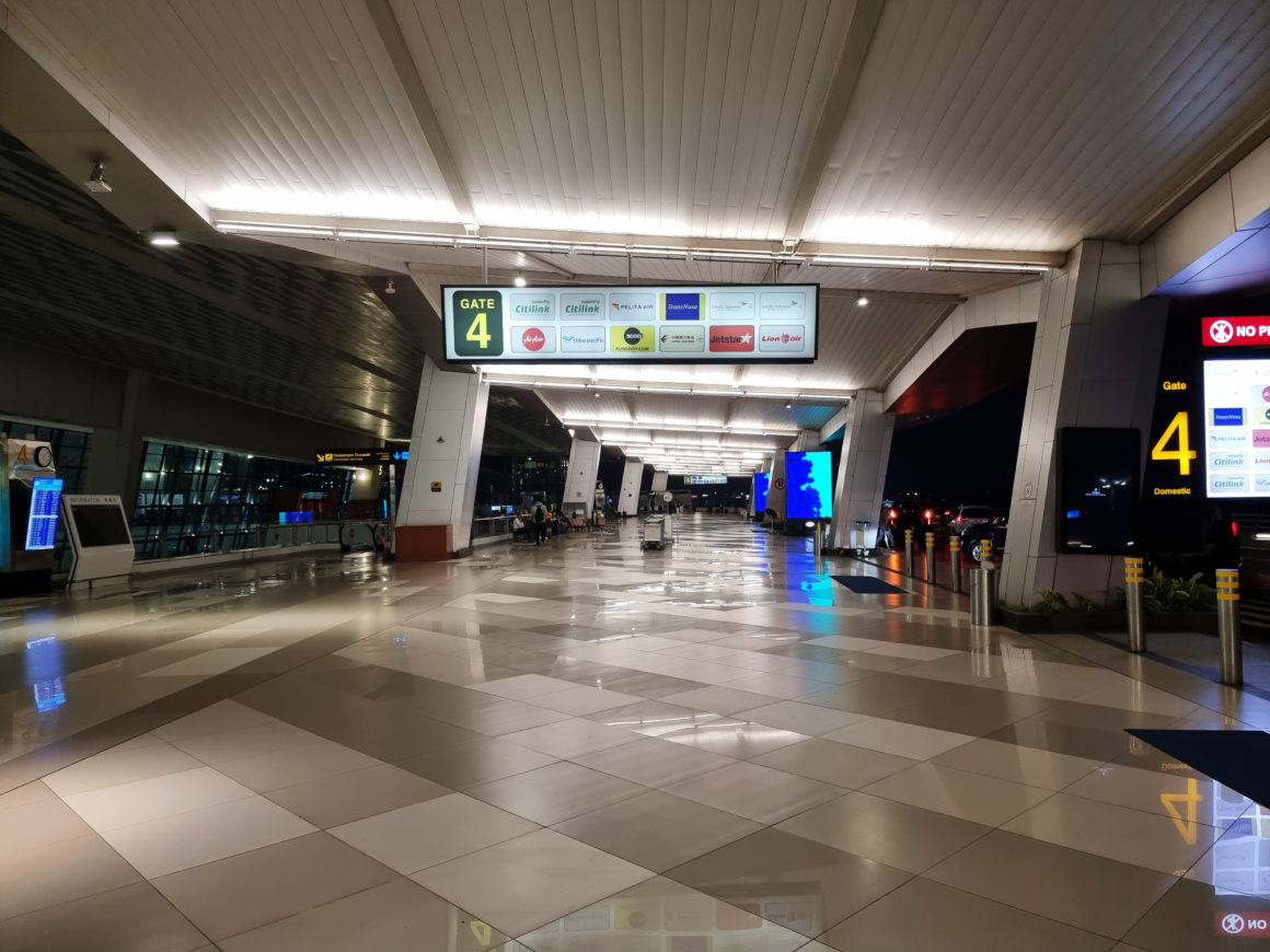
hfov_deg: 71.6
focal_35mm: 24
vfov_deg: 56.8
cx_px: 635
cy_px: 476
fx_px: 881
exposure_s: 1/100
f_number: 1.8
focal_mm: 6.7
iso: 160
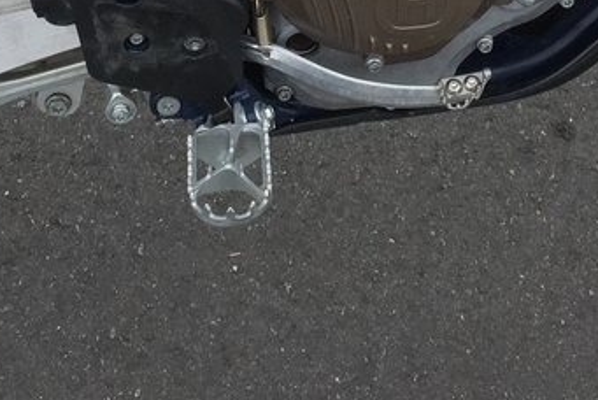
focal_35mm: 106
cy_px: -382
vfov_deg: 11.7
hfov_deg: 19.3
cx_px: 324
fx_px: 1762
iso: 32
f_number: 2.2
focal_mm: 4.15
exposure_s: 1/1163
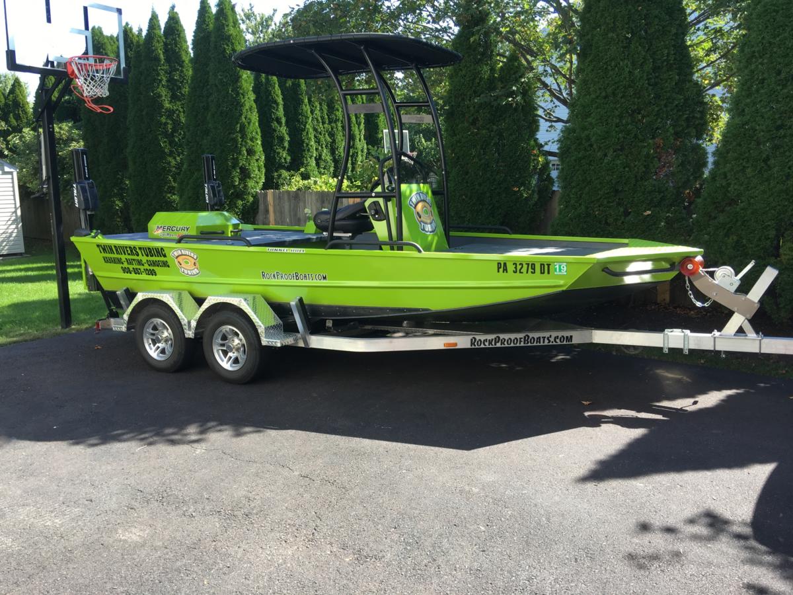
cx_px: 396
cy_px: 298
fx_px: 664
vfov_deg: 48.2
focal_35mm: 29
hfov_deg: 61.7
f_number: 2.2
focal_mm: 4.15
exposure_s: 1/218
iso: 25
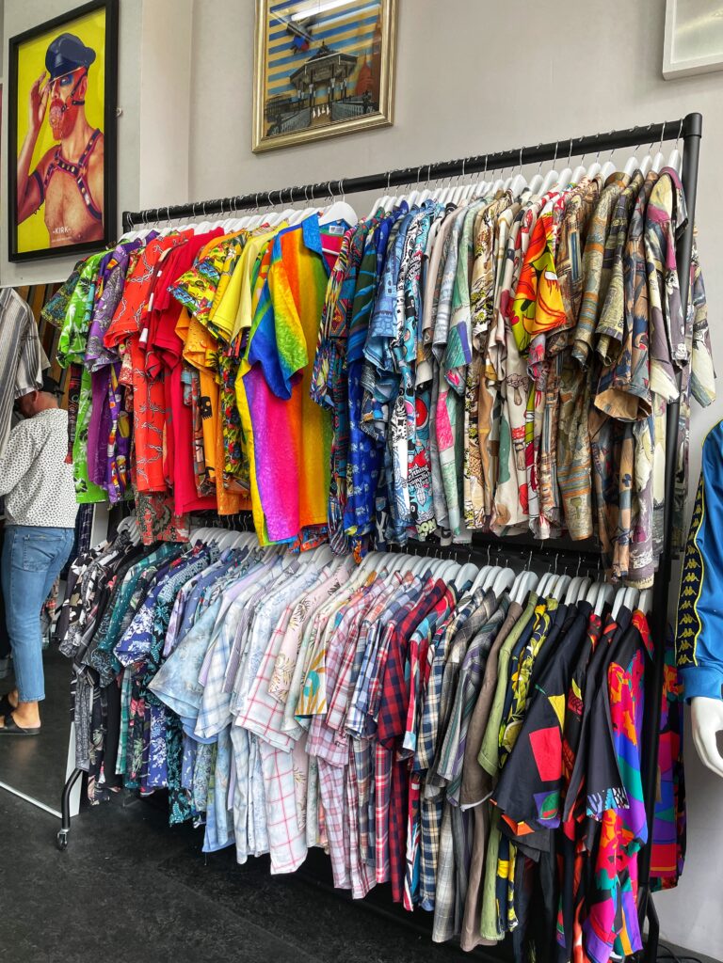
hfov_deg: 53.1
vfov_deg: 67.3
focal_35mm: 26
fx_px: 724
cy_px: 482
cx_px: 362
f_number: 1.6
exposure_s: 1/100
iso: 50
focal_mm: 4.2
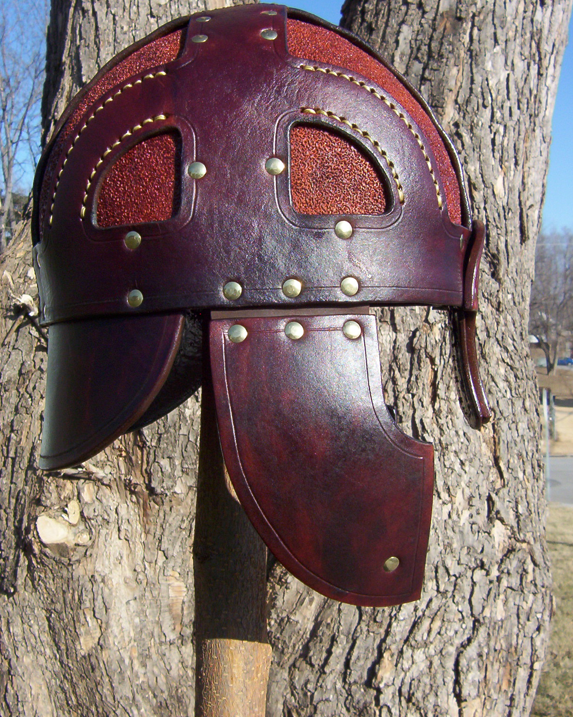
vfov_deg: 47.9
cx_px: 282
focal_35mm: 38
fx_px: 806
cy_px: 339
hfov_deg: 39.1
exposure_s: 1/490
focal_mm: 5.54
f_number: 5.24
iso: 100
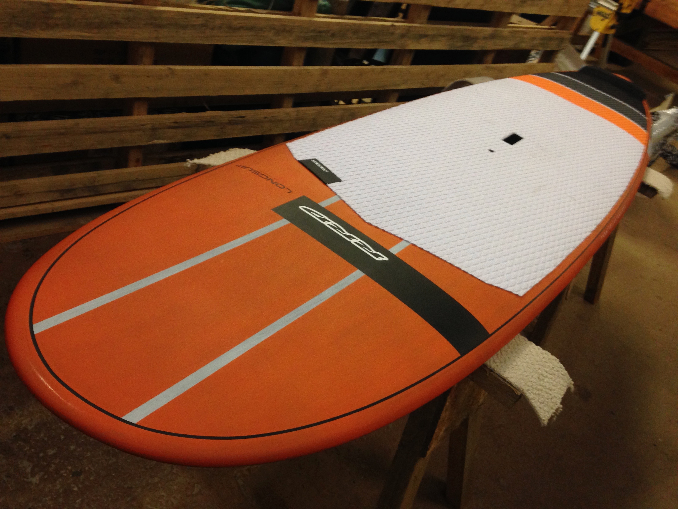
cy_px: 254
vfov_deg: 42.9
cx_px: 339
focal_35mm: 33
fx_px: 646
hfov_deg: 55.4
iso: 160
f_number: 2.4
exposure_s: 1/20
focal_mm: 4.12
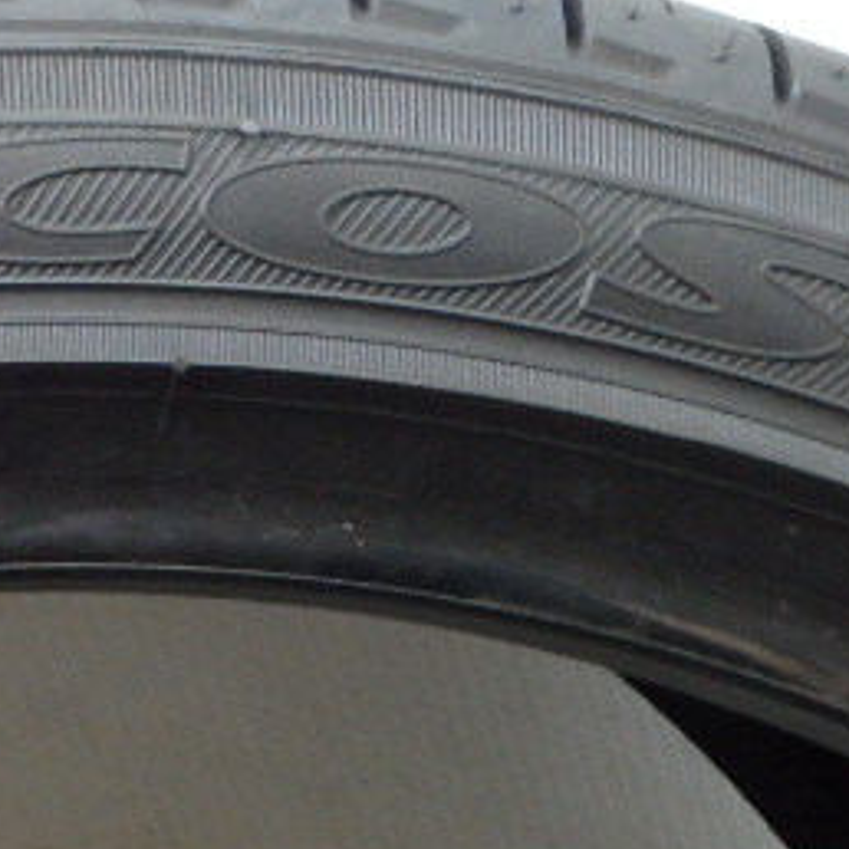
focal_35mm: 81
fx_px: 2248
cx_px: -105
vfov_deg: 21.0
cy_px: 125
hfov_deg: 20.3
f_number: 4.7
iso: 1600
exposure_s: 1/40
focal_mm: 6.6
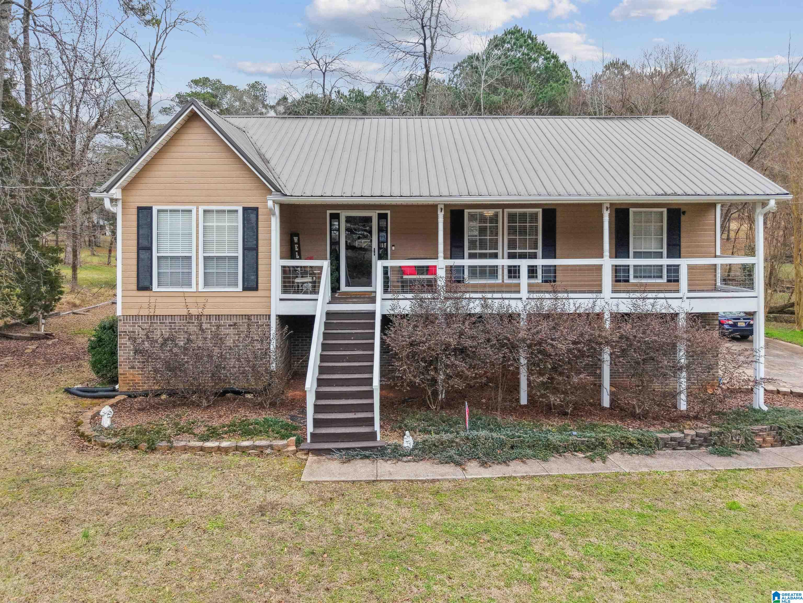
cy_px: 302
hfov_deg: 71.6
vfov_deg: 56.8
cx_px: 402
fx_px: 557
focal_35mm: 24
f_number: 1.8
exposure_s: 1/800
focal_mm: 8.7
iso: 200
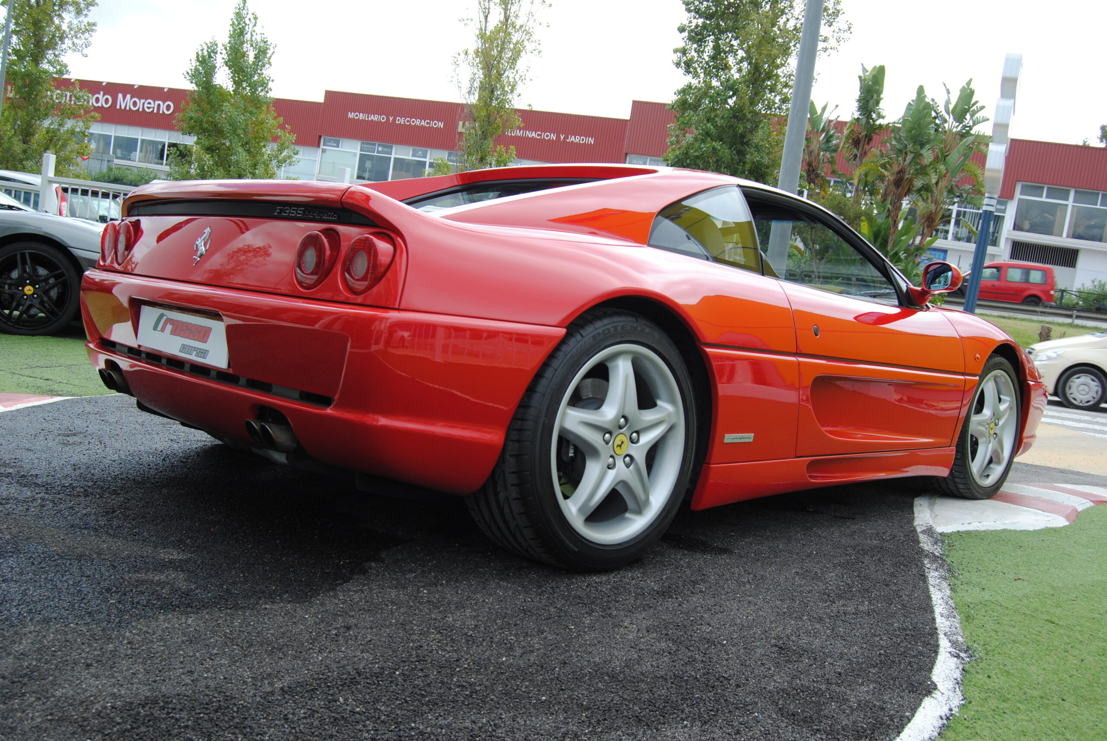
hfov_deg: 57.2
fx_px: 1016
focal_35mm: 33
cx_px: 554
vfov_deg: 40.1
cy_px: 370
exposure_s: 1/160
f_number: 6.3
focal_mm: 22
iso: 100
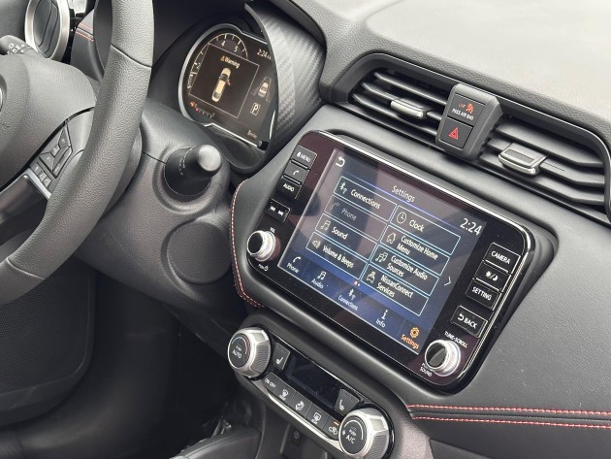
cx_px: 147
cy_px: 310
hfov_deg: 24.7
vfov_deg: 18.8
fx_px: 1377
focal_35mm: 78
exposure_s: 1/113
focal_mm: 6.86
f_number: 1.78
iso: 80
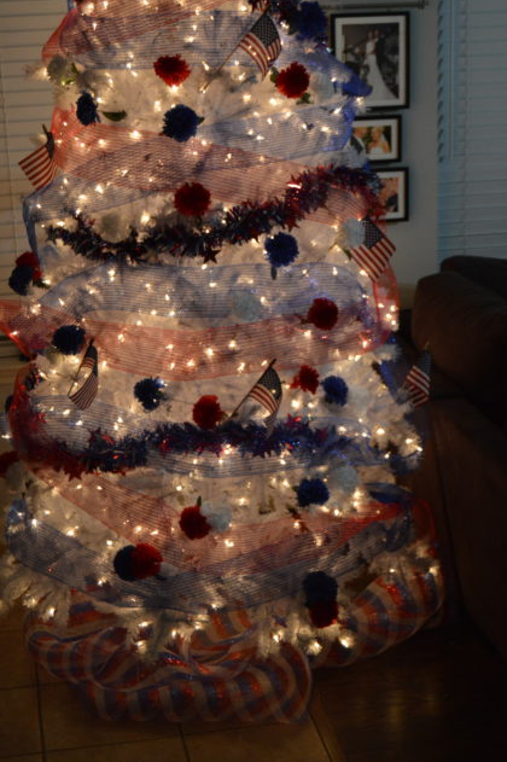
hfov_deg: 20.9
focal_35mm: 65
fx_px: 1375
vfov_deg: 31.0
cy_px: 392
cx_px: 241
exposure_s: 1/60
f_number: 4.8
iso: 1250
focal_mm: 38
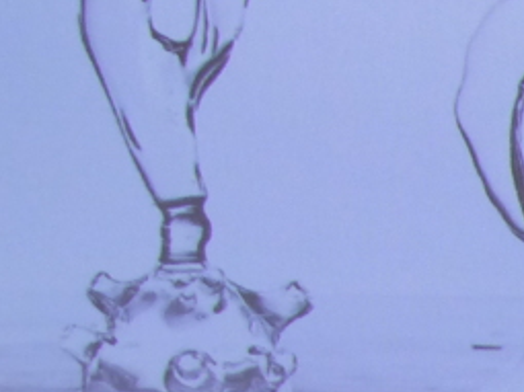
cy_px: 579
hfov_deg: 8.1
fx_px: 3707
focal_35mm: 245
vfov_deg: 6.0
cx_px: 419
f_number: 2.8
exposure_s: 1/60
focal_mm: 9.4
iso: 250
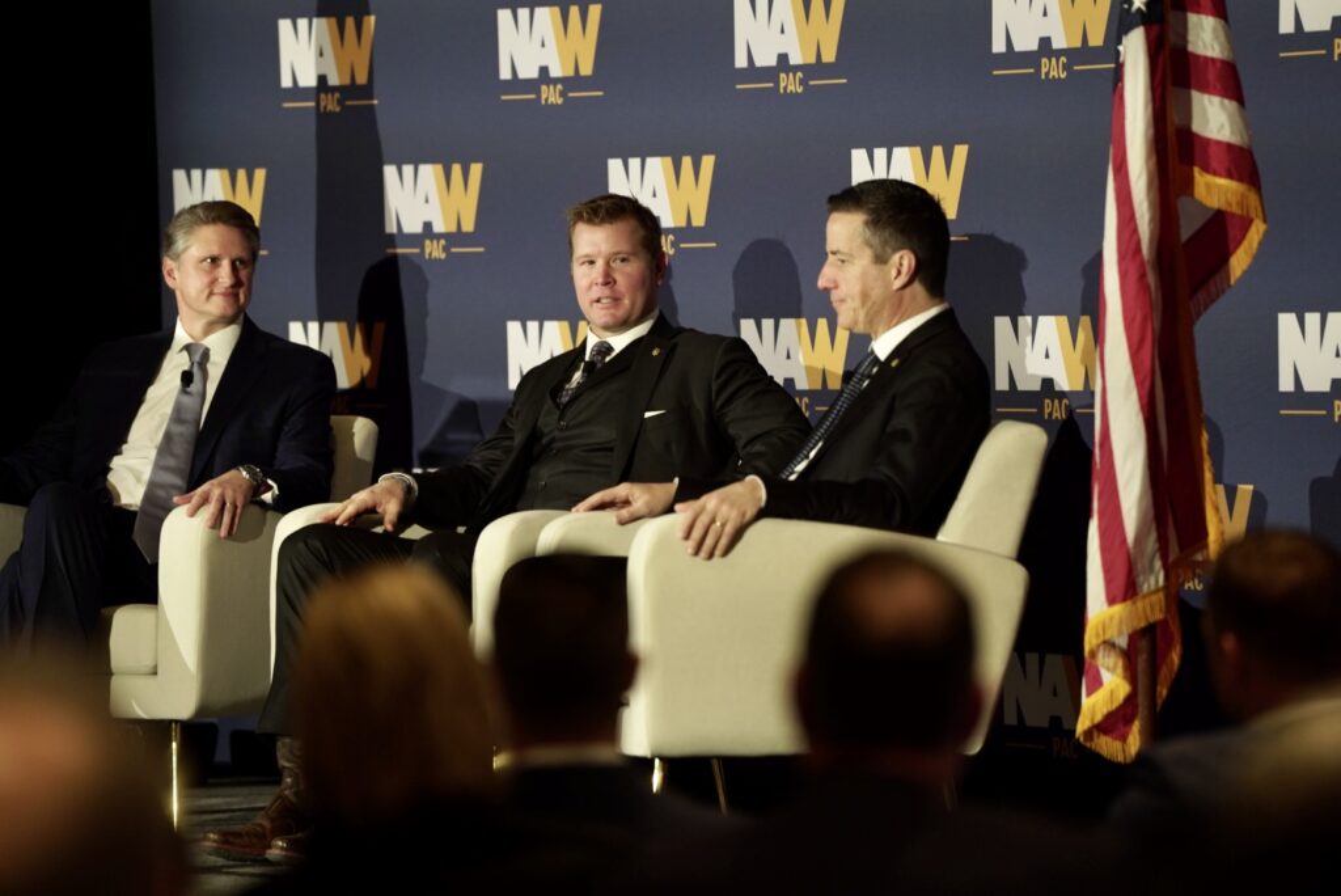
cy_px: 448
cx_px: 670
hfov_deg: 10.3
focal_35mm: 200
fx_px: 7454
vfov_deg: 6.9
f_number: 2.8
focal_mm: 200
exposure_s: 1/160
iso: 640
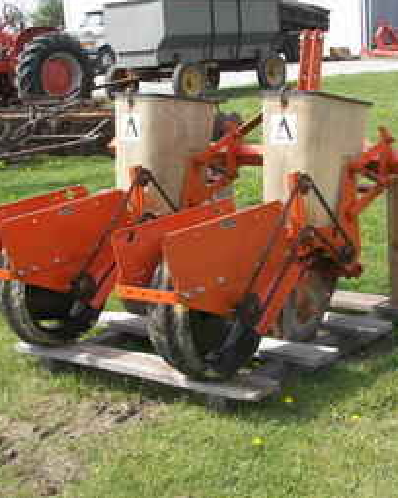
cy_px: 248
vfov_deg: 26.8
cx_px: 228
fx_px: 1045
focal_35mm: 71
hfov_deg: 21.5
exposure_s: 1/500
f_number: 2.8
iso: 50
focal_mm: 8.9
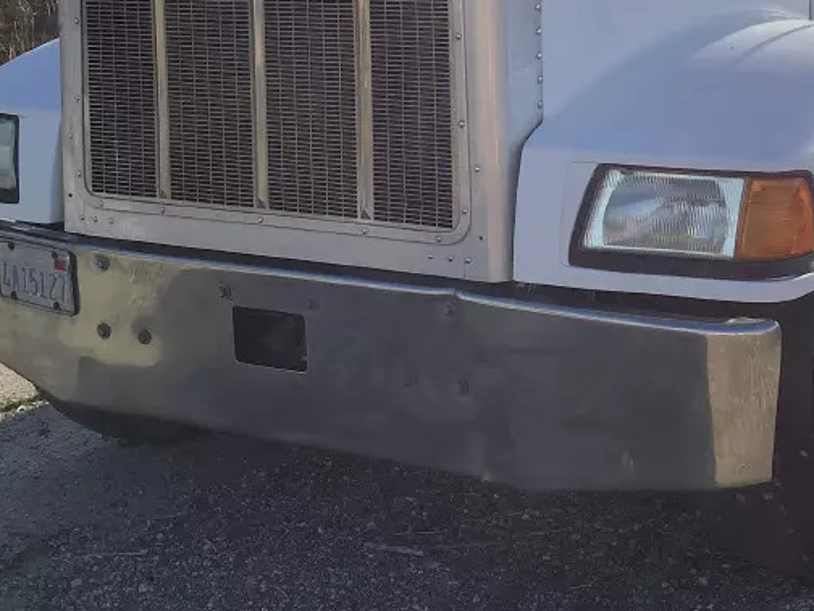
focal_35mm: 63
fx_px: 1481
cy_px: 55
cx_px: 623
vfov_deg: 22.7
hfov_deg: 30.2
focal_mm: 3.3
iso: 25
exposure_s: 1/1148
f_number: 2.4
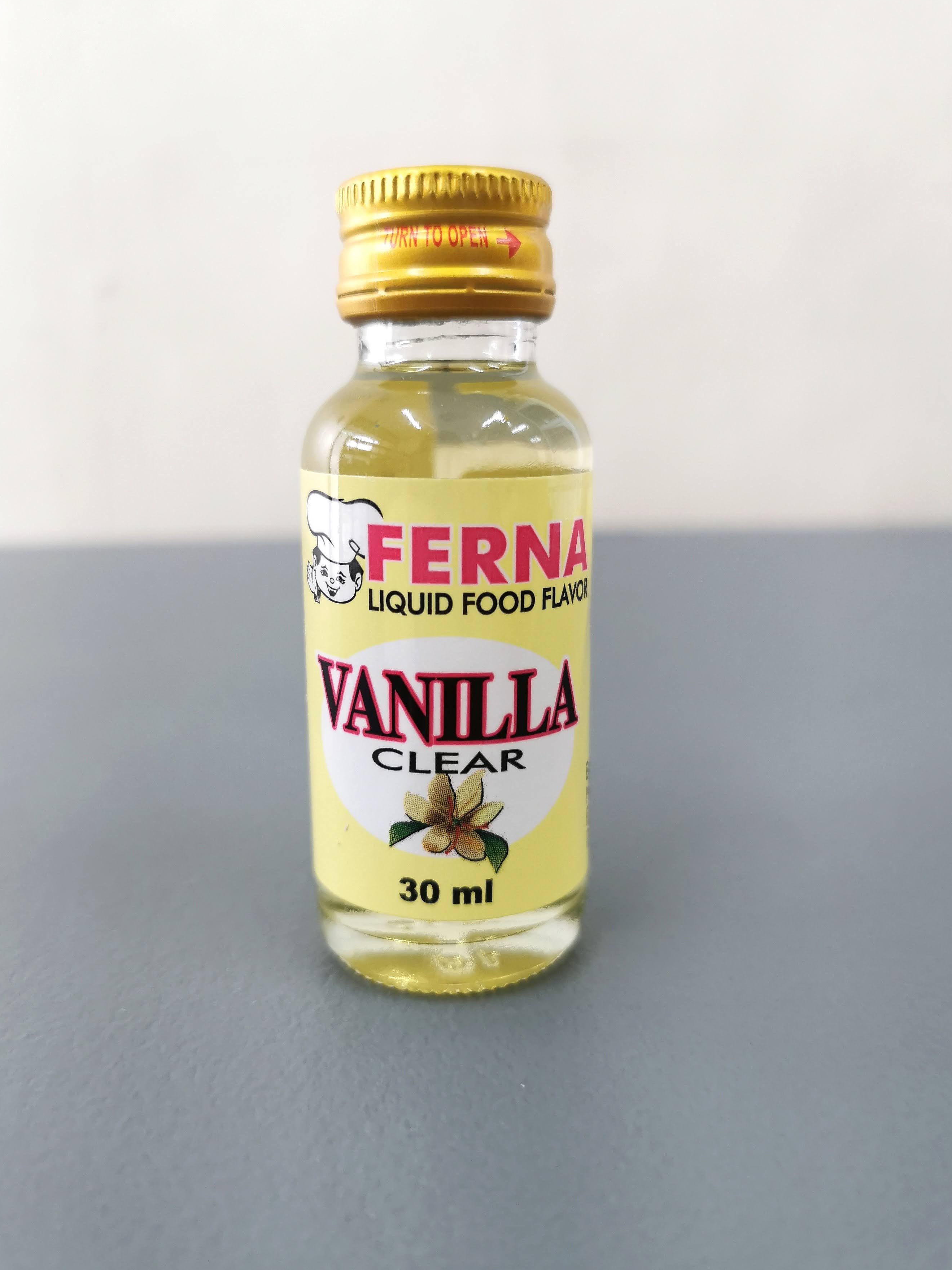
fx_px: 1027
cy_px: 625
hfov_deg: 49.7
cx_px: 467
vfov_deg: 63.4
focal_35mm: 28
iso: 200
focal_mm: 5.56
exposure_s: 1/50
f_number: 1.6
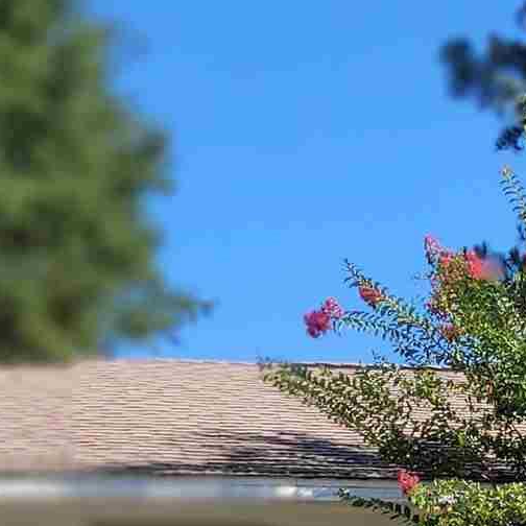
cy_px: 914
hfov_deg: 12.0
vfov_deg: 11.6
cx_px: 765
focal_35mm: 140
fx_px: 2407
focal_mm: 5.4
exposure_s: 1/1505
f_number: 1.8
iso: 40
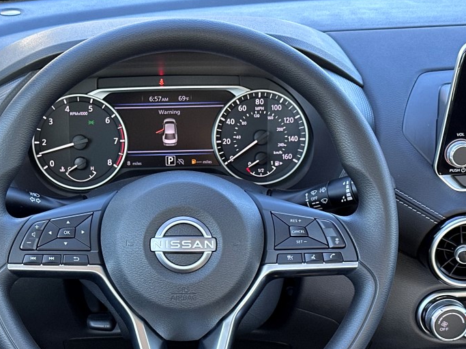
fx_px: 969
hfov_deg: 27.0
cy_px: 243
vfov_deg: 20.3
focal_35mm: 72
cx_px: 178
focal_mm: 6.86
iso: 80
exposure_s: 1/82
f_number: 1.78
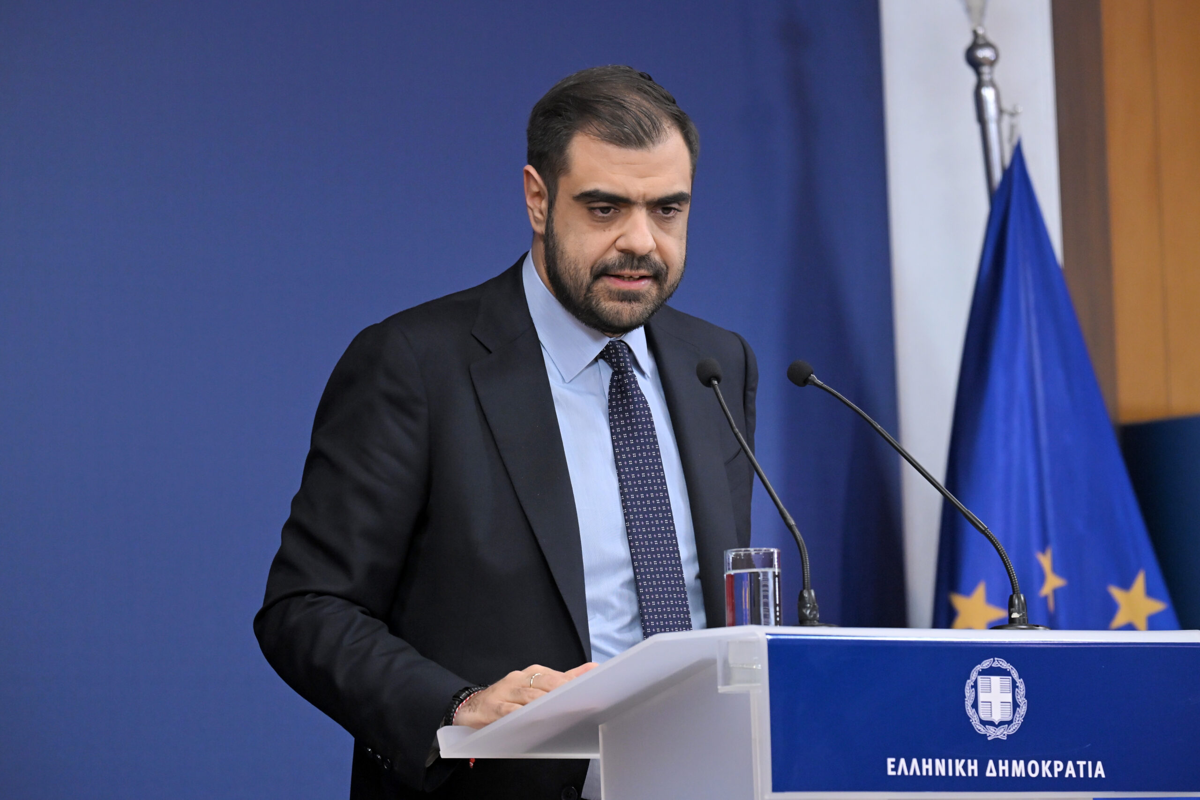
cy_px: 400
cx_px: 600
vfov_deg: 5.1
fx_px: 9000
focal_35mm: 270
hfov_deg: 7.6
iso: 4500
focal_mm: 270
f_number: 5.6
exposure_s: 1/250
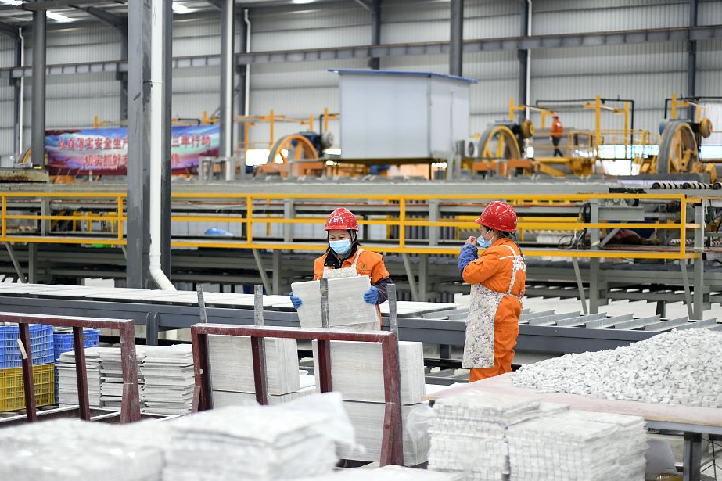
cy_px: 248
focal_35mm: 65
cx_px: 347
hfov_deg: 31.0
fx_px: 1303
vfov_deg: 20.9
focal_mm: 50
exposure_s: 1/250
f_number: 1.8
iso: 800
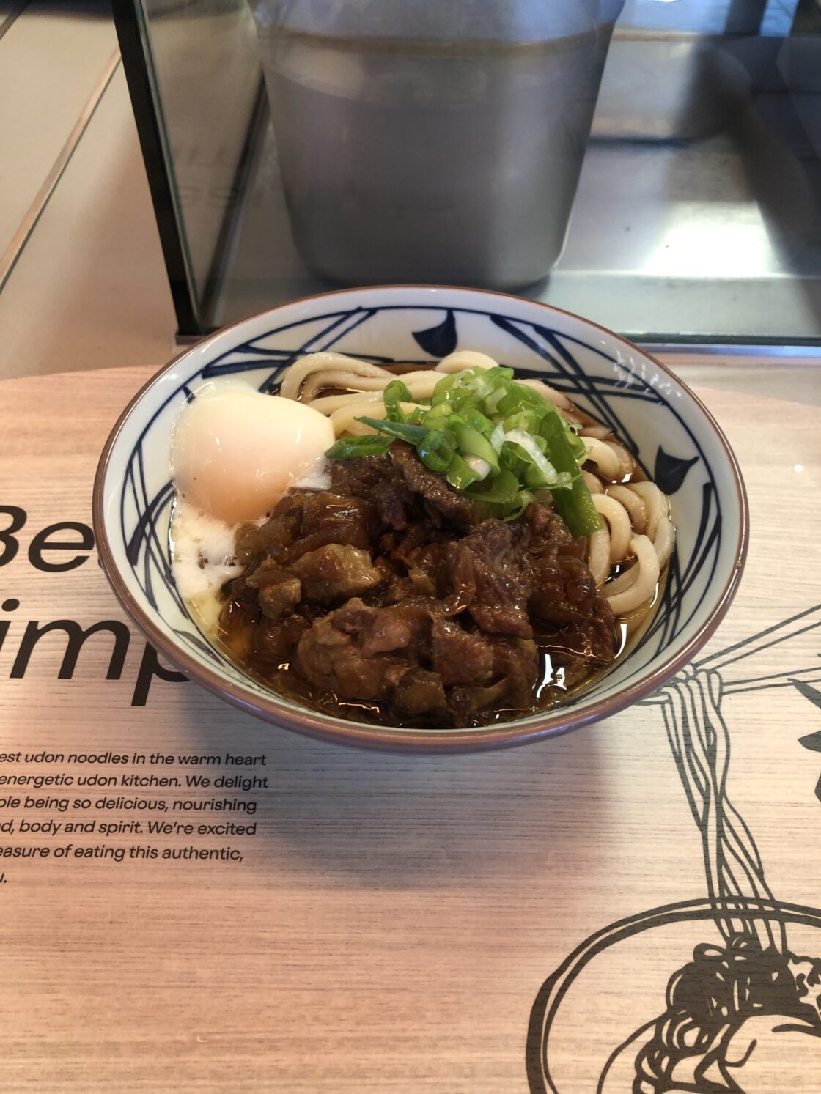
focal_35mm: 28
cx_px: 410
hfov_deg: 49.8
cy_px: 547
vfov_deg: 63.4
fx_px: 885
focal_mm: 3.99
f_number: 1.8
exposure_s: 1/20
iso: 40
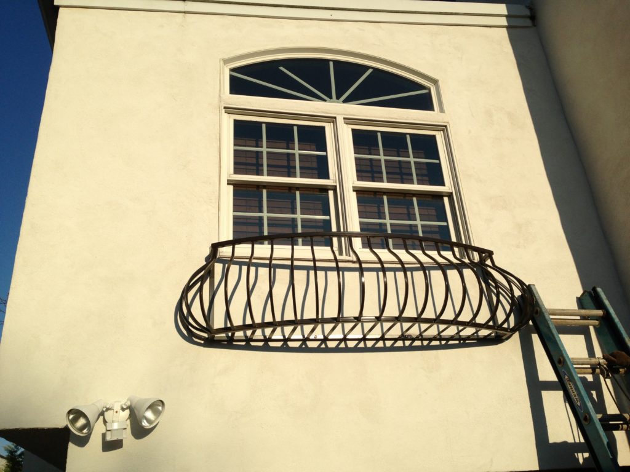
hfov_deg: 55.4
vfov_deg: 42.9
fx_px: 601
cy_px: 236
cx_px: 315
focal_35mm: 33
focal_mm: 4.13
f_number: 2.4
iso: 50
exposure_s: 1/3012
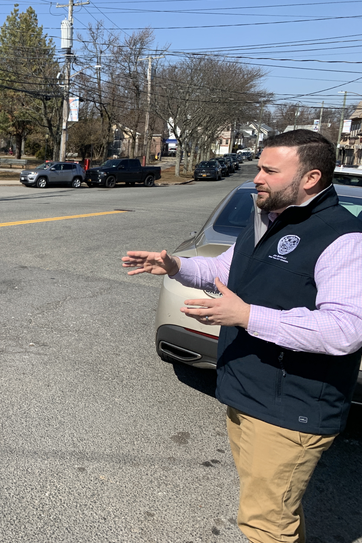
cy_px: 265
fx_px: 558
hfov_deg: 32.8
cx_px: -7
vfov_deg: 51.9
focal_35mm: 37
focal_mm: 4.25
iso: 25
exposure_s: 1/2309
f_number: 1.8
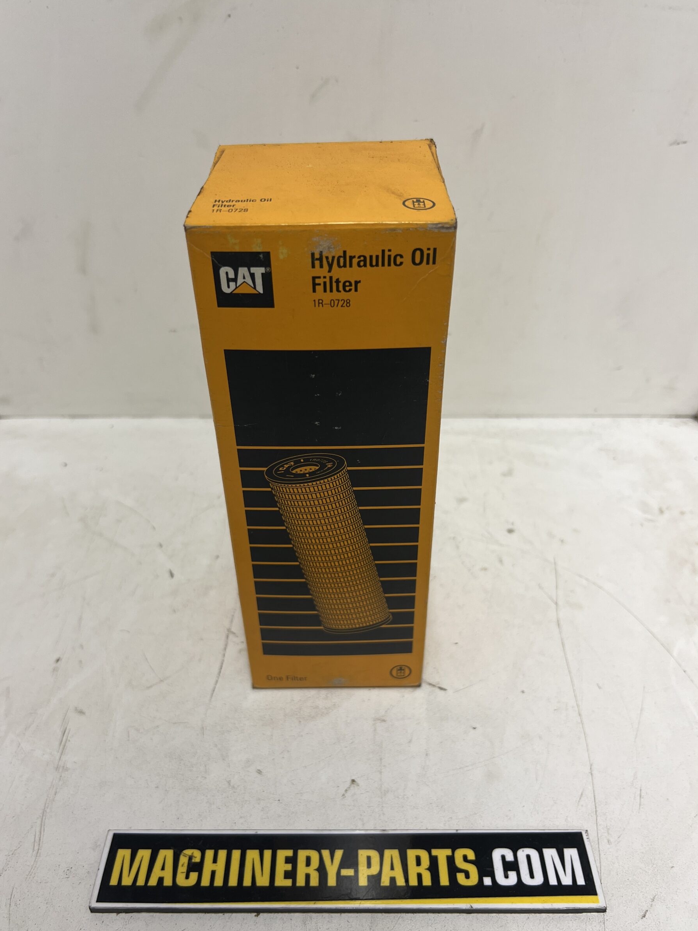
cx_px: 331
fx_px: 753
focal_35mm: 28
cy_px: 479
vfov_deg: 63.4
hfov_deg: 49.7
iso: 64
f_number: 1.5
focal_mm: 5.7
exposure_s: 1/100
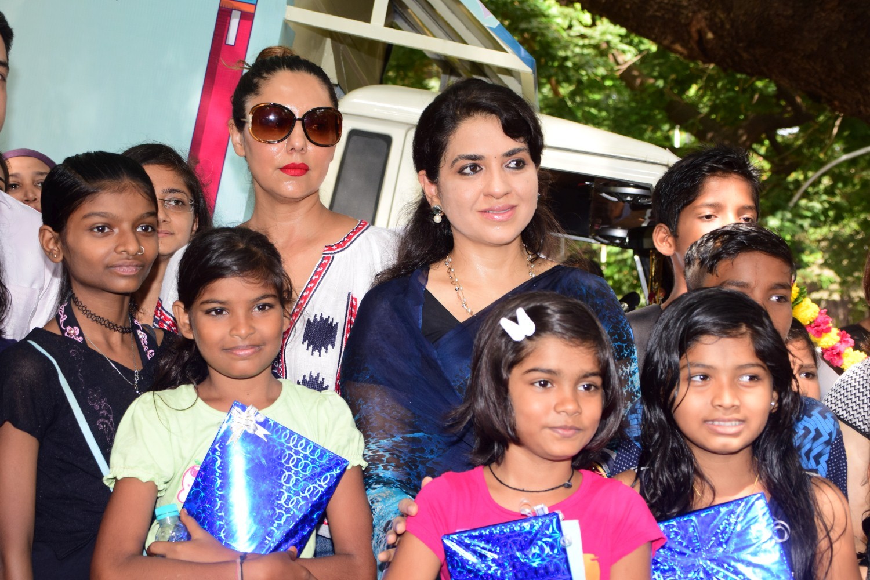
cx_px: 435
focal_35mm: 63
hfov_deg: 31.9
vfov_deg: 21.6
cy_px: 290
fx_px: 1522
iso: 400
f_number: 5.6
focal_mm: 42
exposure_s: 1/160
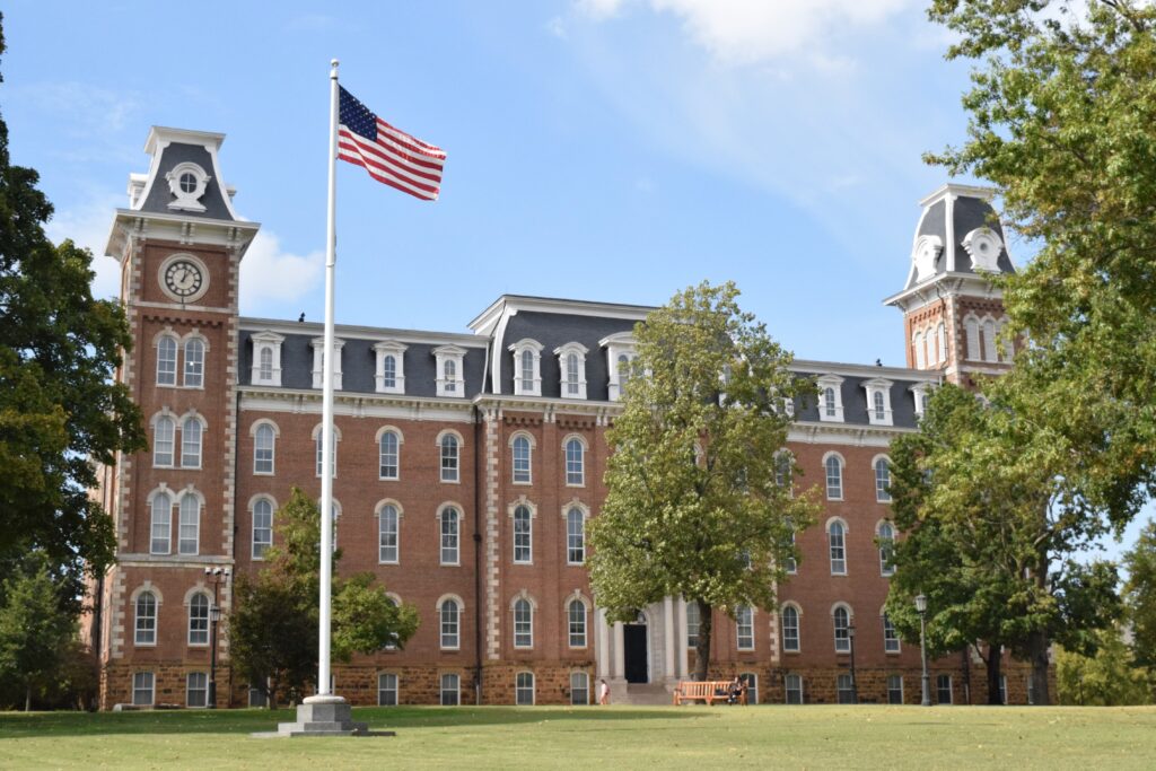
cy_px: 386
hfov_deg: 38.9
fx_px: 1638
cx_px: 578
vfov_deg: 26.5
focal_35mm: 51
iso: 2500
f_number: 10
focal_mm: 34
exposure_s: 1/4000
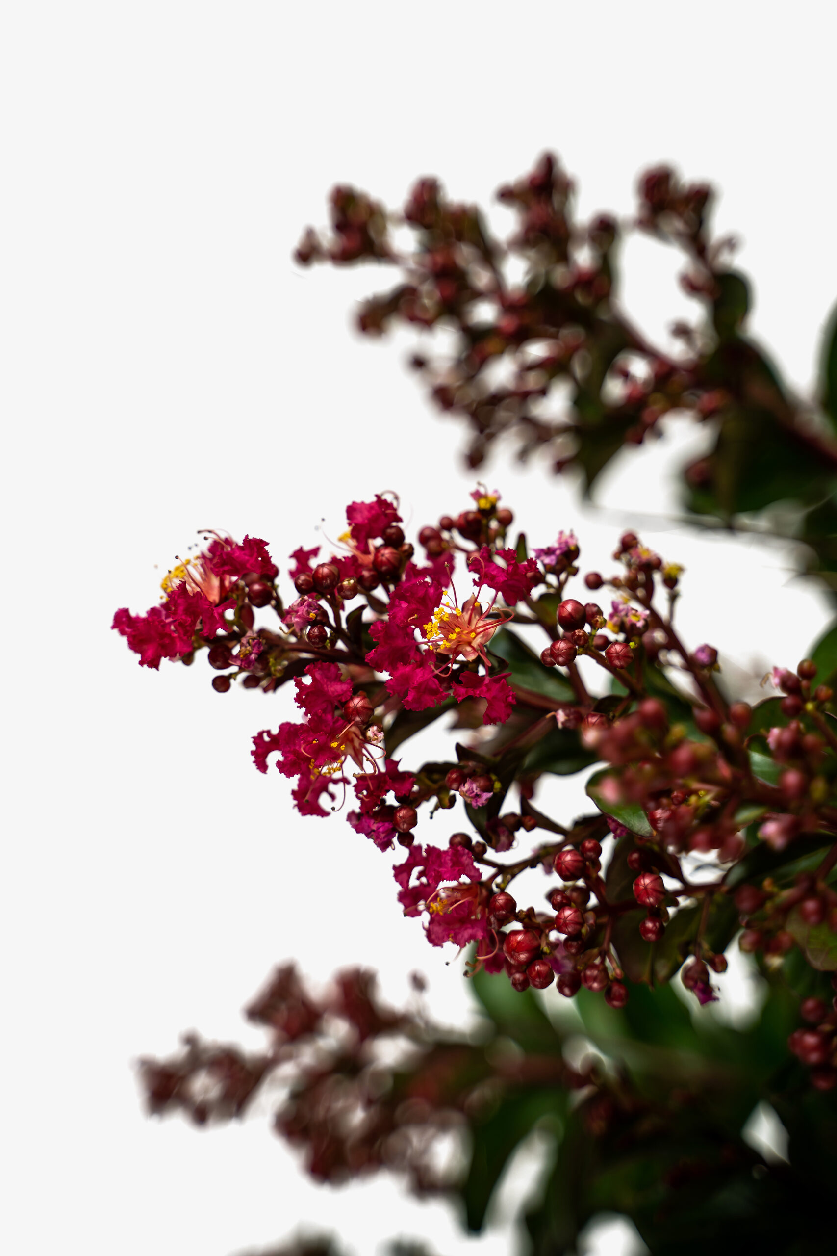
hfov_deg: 18.2
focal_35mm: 75
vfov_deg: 27.0
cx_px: 418
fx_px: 2615
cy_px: 628
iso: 250
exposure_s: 1/200
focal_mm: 75
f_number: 3.2
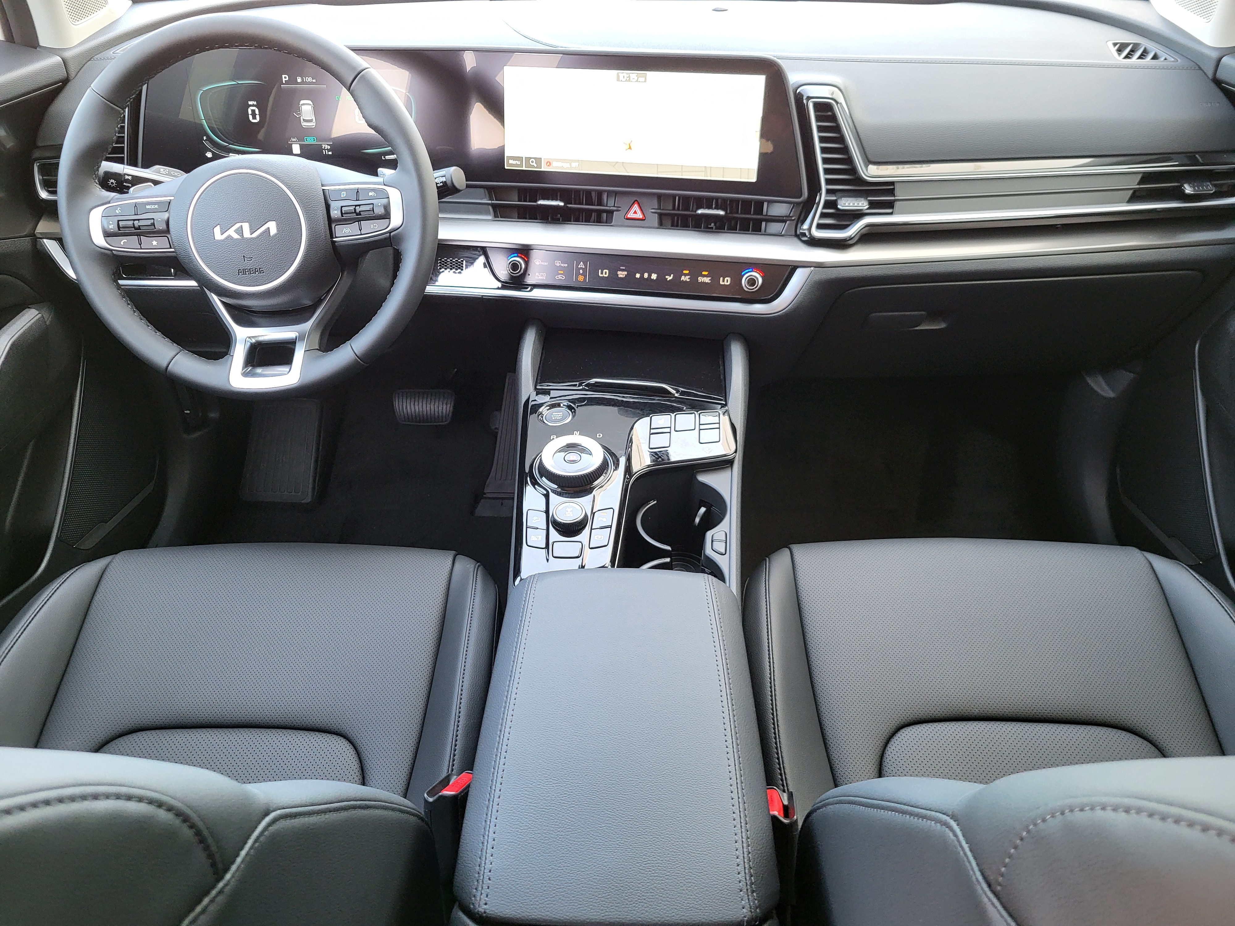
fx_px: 928
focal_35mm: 26
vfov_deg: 53.1
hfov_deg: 67.3
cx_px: 618
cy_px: 463
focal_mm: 5.4
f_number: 1.8
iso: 200
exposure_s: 1/120
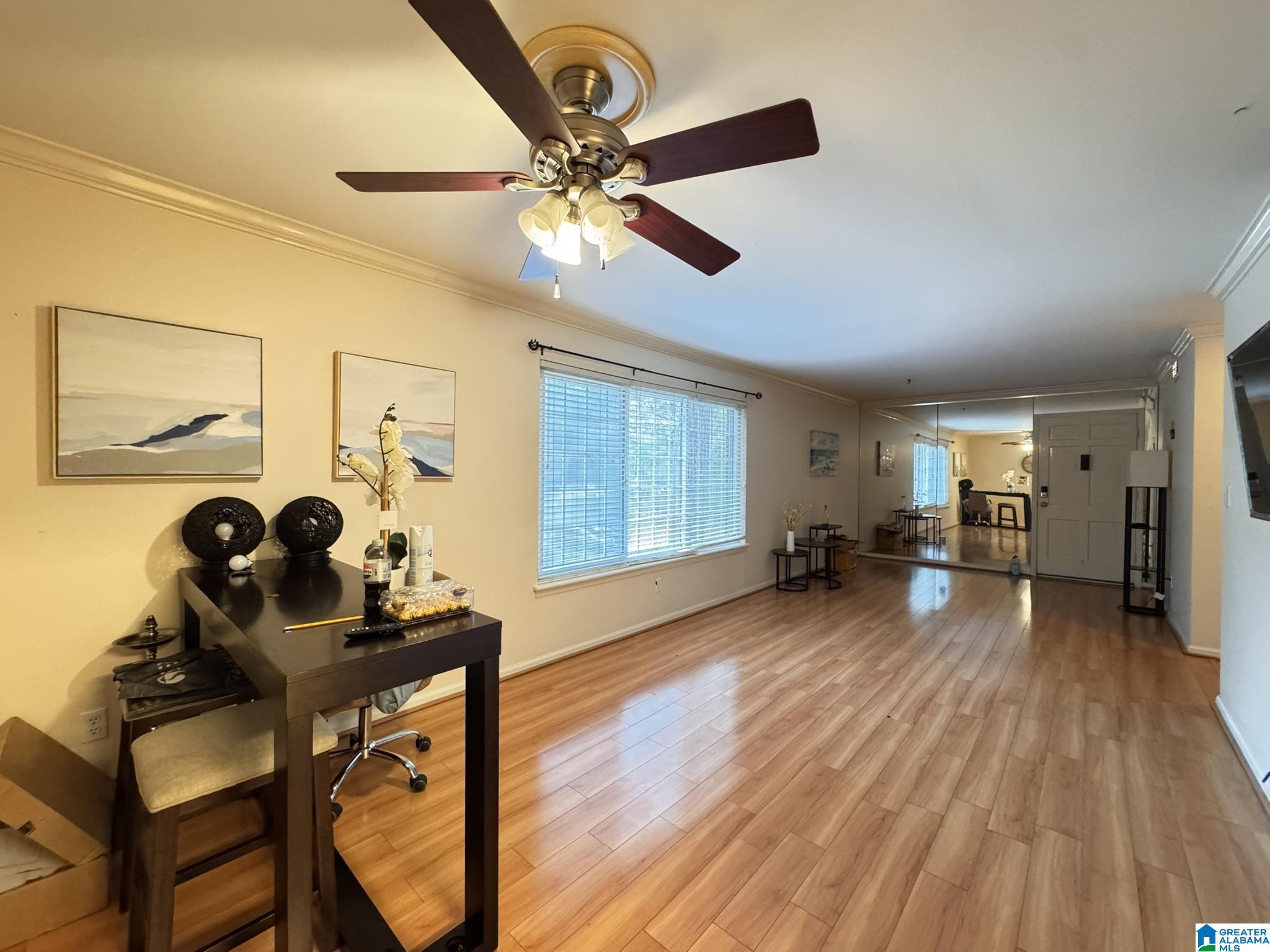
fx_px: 514
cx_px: 635
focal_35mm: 14
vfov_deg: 85.7
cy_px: 476
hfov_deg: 102.1
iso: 1000
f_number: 2.2
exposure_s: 1/40
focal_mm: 2.22
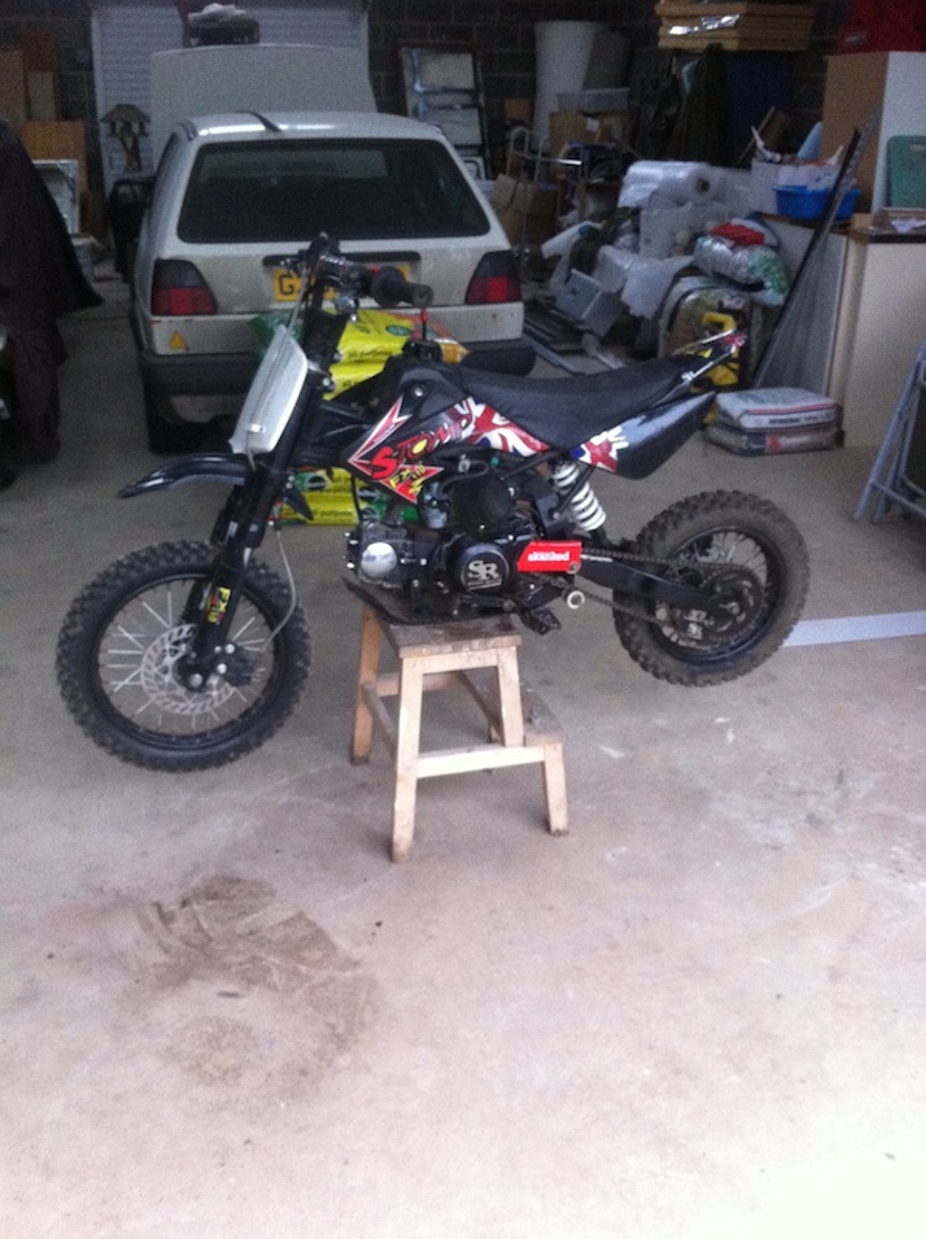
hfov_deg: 40.6
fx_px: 1251
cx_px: 463
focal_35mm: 35
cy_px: 620
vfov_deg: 52.7
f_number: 2.8
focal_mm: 3.85
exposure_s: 1/15
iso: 400
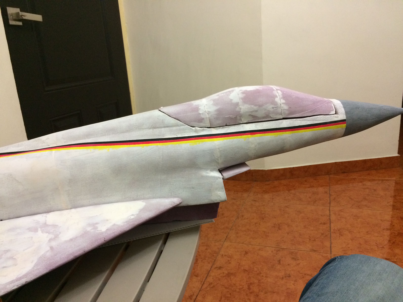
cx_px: 202
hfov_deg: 61.7
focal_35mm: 29
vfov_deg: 48.2
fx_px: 338
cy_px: 151
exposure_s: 1/24
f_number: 2.2
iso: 320
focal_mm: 4.15
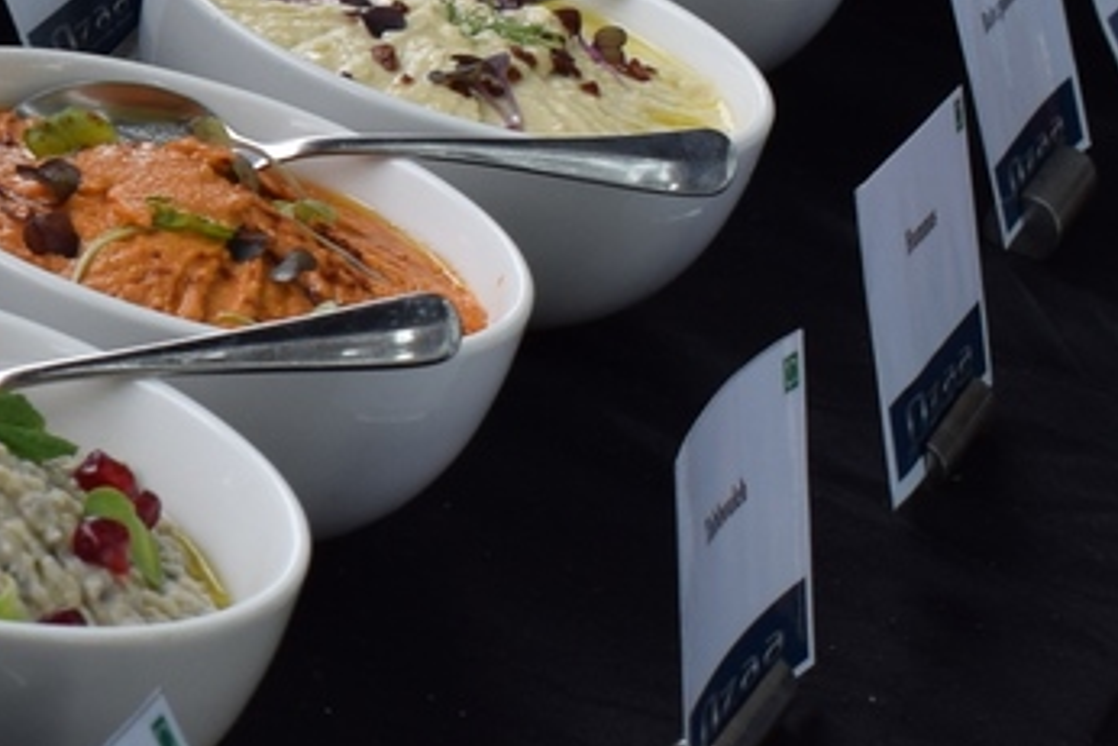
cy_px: 84
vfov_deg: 7.8
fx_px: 5447
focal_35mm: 175
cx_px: -792
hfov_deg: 11.1
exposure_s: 1/200
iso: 200
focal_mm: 25
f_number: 6.3
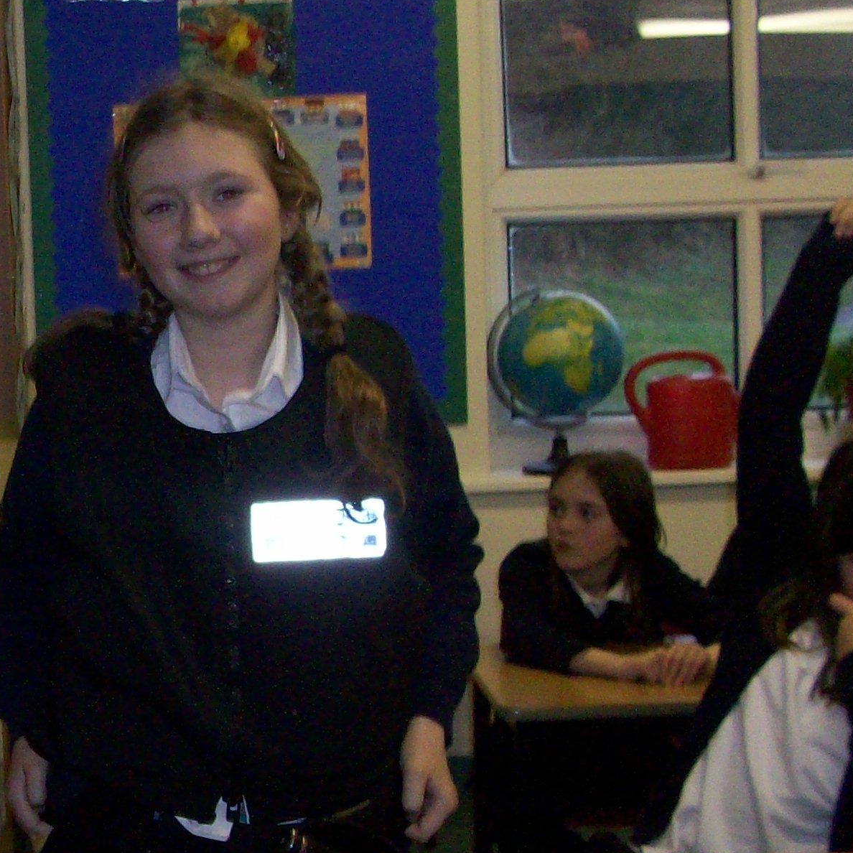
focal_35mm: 83
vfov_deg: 20.9
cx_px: -69
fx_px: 2314
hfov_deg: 20.0
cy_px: 364
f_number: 2.8
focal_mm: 5.7
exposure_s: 1/60
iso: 160
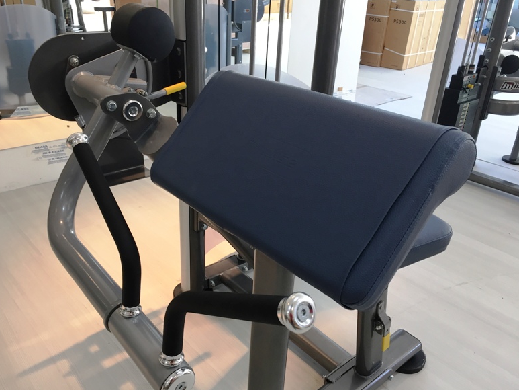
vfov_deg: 46.8
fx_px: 450
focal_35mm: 30
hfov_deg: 60.0
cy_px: 199
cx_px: 255
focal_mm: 4.15
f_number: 2.2
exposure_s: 1/33
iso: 32
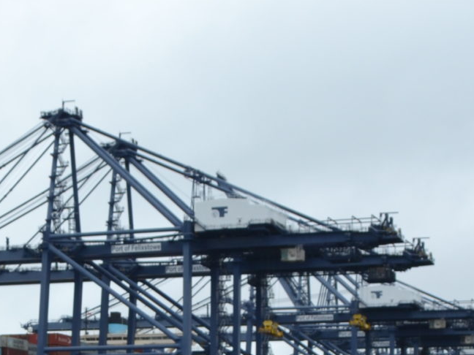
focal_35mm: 114
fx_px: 1561
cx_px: -4
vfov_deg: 12.5
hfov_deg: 16.9
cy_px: 481
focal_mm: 20
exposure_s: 1/125
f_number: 8
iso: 140
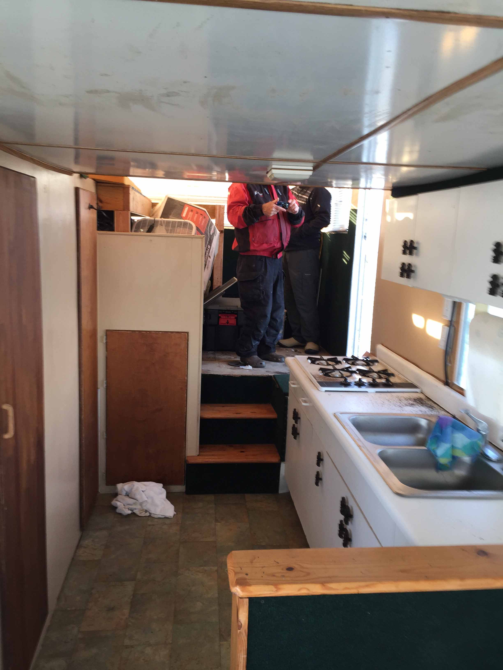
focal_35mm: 29
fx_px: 562
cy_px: 335
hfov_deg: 48.2
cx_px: 252
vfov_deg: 61.7
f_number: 2.2
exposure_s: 1/40
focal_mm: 4.15
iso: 32
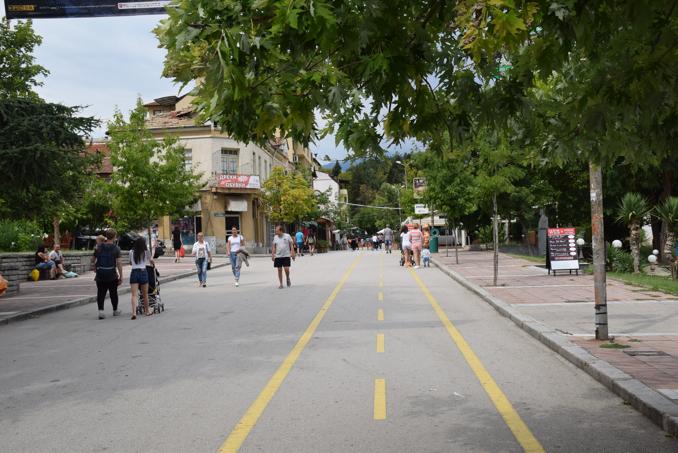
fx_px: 848
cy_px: 226
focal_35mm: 45
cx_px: 339
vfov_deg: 29.9
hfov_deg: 43.6
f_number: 8
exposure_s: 1/250
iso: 280
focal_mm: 30
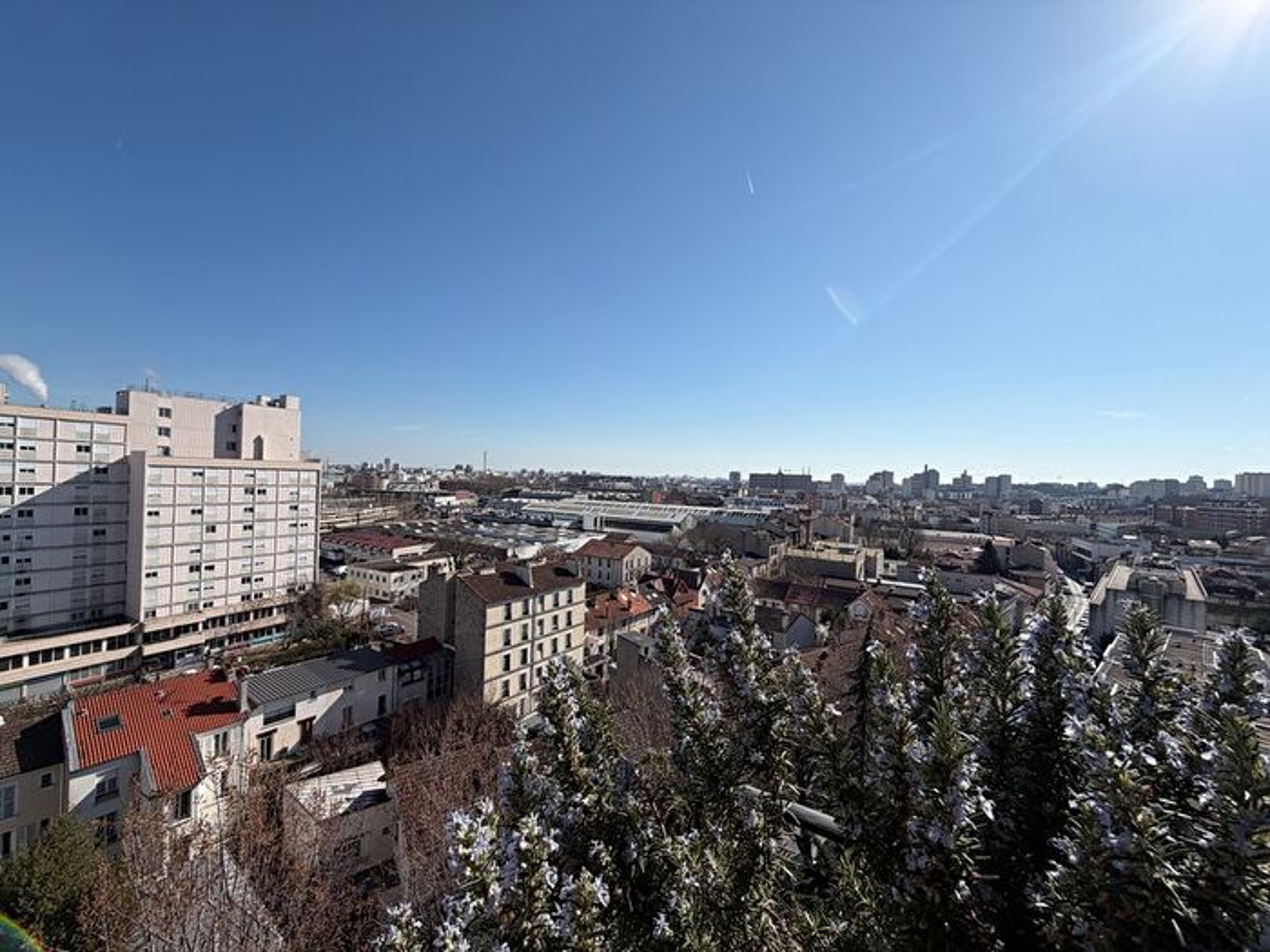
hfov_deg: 102.1
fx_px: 514
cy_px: 476
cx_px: 635
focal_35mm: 14
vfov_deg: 85.7
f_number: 2.2
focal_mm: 2.22
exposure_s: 1/1339
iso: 20
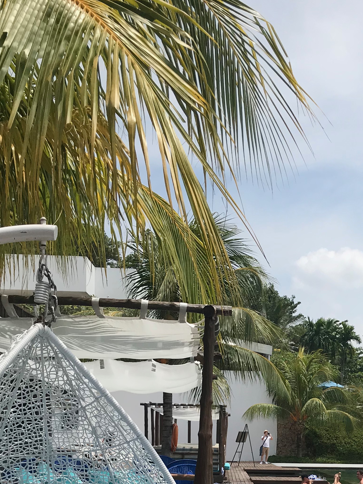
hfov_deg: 26.1
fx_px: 769
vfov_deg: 32.5
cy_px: 471
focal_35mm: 55
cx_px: 288
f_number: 1.8
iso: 20
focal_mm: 3.99
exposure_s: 1/4167
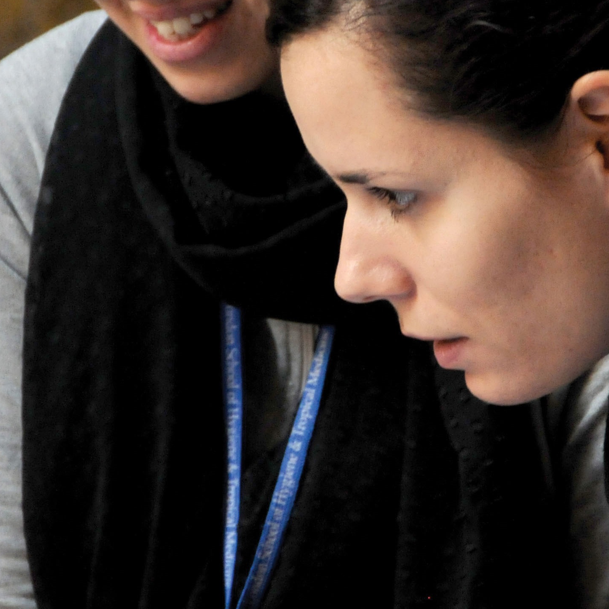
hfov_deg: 5.4
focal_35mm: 323
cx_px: 348
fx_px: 6434
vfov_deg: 5.4
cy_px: 274
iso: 1000
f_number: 5.6
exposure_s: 1/50
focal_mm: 85
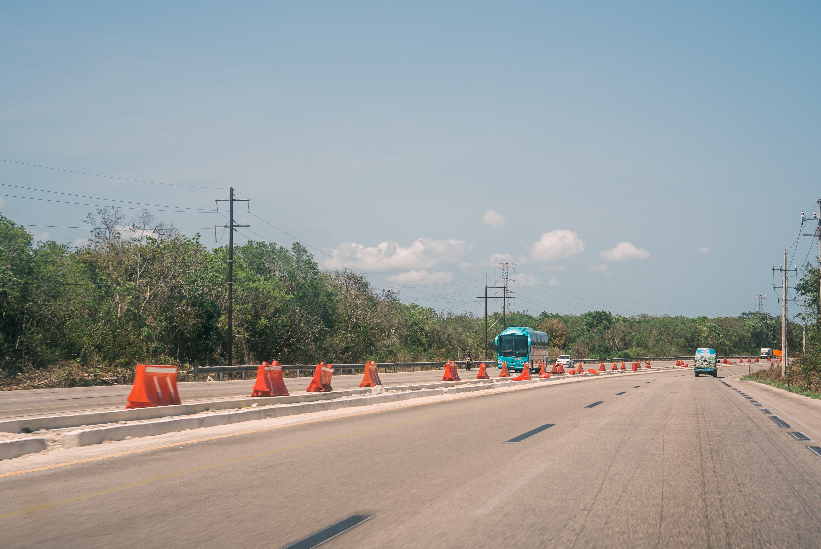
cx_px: 410
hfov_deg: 28.8
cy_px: 274
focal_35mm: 70
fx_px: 1597
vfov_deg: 19.5
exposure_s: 1/160
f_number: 9
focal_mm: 70
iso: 80
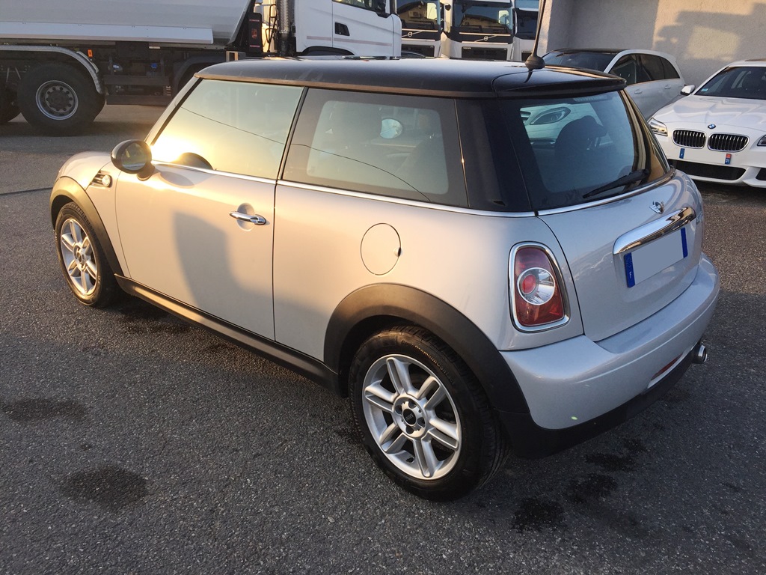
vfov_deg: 48.2
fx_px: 642
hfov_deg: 61.7
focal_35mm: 29
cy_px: 288
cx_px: 383
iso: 32
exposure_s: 1/476
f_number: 2.2
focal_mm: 4.15
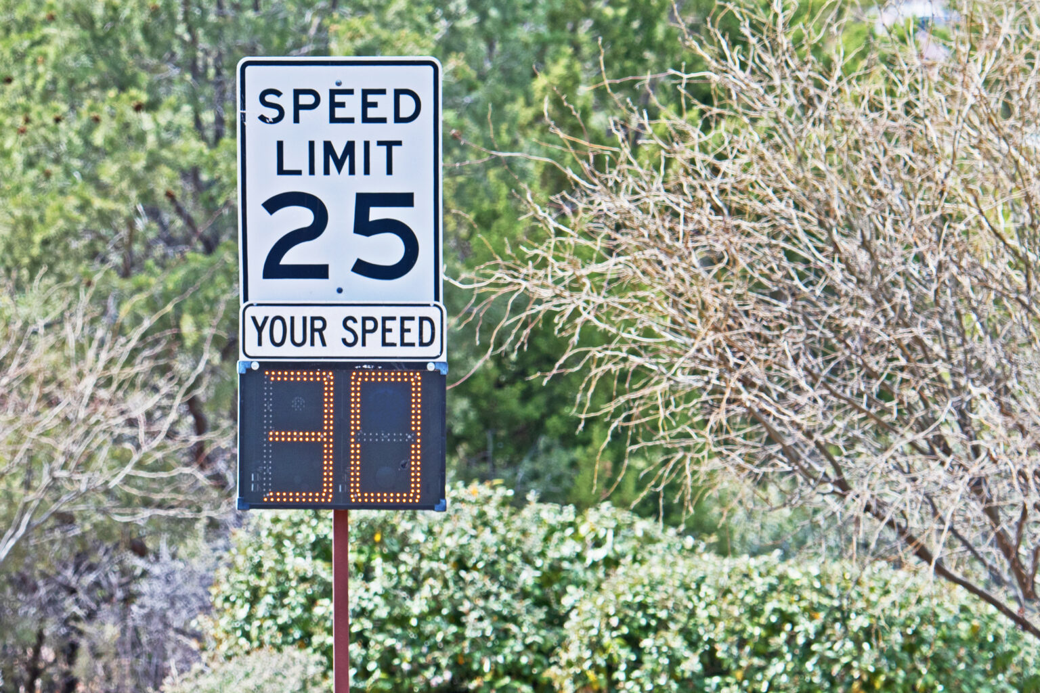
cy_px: 346
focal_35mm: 345
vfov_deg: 4.0
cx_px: 520
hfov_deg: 6.0
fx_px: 9966
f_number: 7.1
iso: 200
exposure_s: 1/320
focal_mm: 230
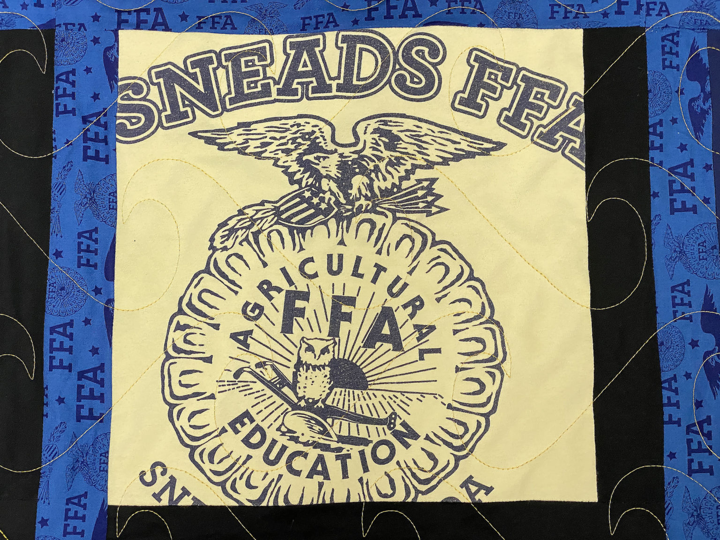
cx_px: 360
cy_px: 270
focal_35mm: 52
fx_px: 1082
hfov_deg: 36.8
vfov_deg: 28.0
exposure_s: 1/60
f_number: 2
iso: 250
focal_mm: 6
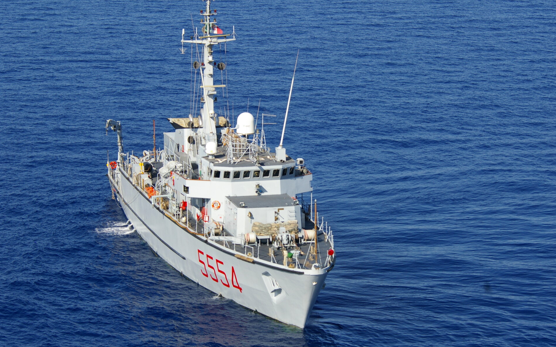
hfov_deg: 17.0
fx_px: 1864
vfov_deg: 10.6
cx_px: 277
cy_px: 171
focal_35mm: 123
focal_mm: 80
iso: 200
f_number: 9.5
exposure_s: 1/350
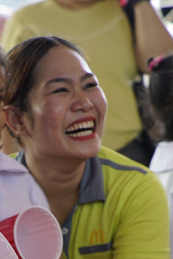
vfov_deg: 12.9
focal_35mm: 157
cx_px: 24
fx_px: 1131
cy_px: 245
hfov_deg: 8.7
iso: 125
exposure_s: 1/80
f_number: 4
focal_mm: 65
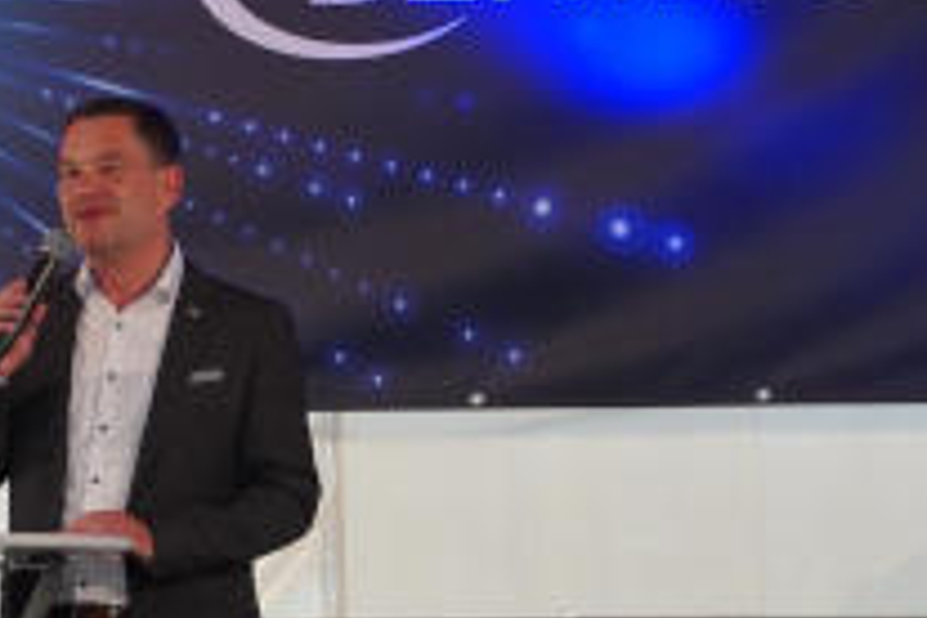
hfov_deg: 5.7
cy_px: 154
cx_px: 94
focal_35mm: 358
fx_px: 9218
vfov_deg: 3.8
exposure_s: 1/160
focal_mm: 90
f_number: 5.6
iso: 800
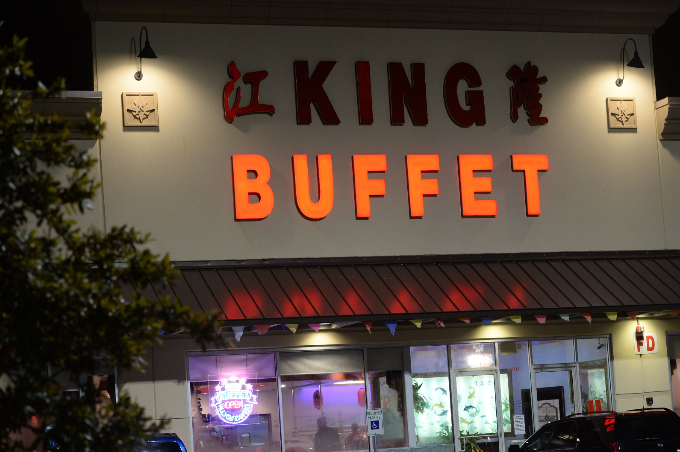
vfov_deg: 15.5
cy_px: 276
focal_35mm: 88
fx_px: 1661
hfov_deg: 23.1
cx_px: 394
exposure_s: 1/100
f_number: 3.5
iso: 1250
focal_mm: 70
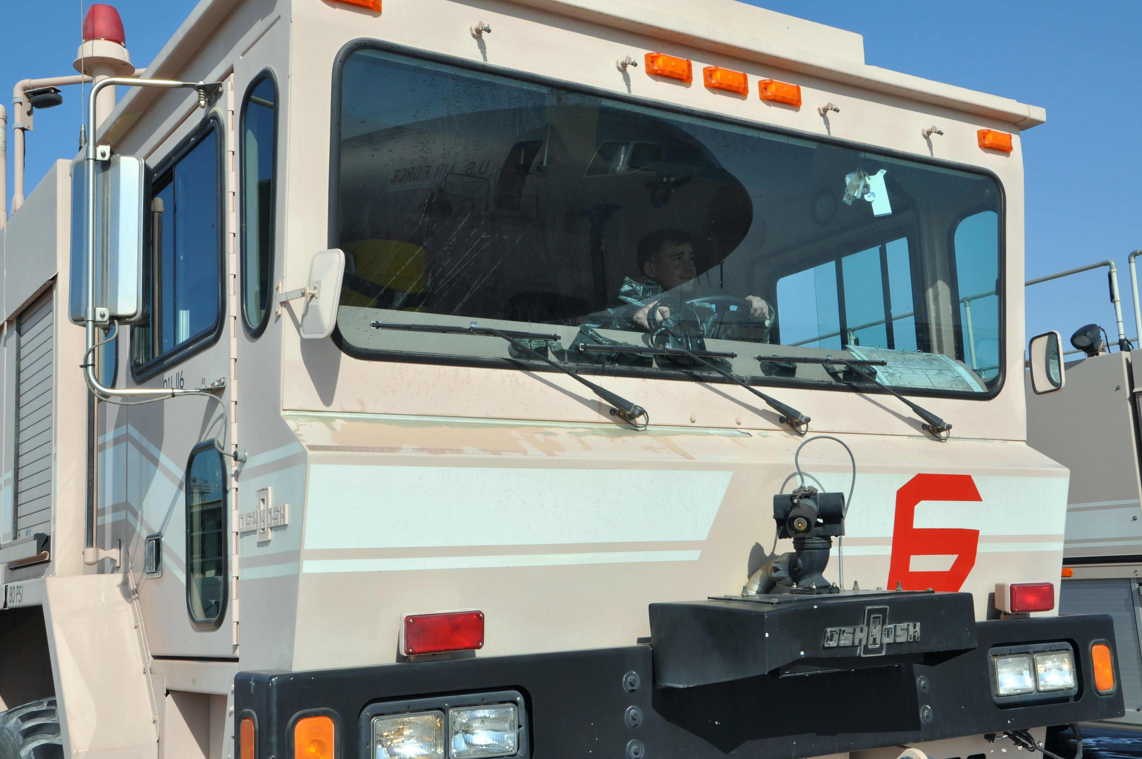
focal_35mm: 42
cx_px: 571
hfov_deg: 46.4
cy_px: 380
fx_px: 1331
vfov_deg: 31.8
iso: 200
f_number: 14
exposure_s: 1/200
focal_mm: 28
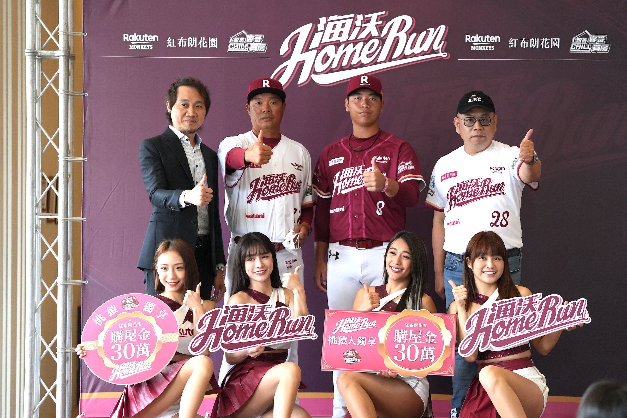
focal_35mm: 98
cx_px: 342
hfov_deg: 20.8
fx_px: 1707
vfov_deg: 14.0
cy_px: 243
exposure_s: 1/1000
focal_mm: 84
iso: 3200
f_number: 2.8
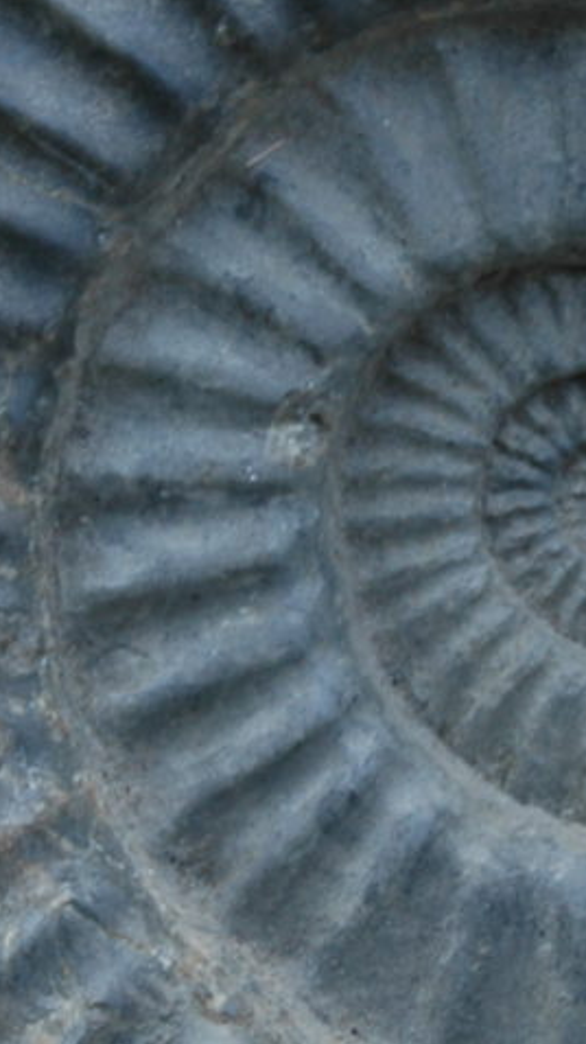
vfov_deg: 9.8
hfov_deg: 5.5
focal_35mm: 221
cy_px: 463
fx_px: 6113
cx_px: 446
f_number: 4.5
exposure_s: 1/80
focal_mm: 35
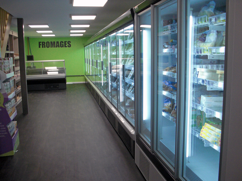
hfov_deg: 51.4
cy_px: 90
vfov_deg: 39.7
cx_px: 121
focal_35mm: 36
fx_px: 252
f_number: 2.8
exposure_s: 1/100
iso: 200
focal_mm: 6.3
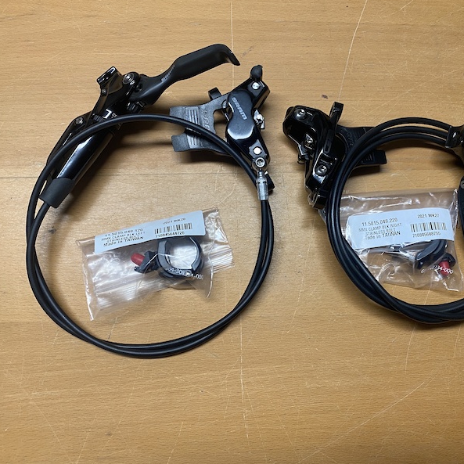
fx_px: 470
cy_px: 232
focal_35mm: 31
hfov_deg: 52.1
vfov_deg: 52.5
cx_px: 286
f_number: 1.8
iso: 80
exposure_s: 1/60
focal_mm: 4.25
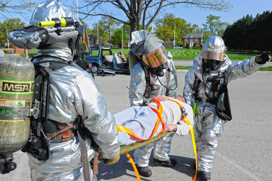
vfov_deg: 41.1
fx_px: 242
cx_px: 136
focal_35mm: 32
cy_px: 90
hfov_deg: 58.7
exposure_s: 1/320
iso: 200
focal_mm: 32
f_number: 9
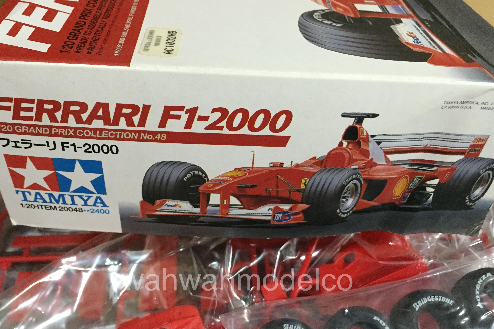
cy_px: 176
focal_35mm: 31
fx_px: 425
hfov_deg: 60.3
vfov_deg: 42.3
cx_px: 241
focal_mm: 4.15
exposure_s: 1/15
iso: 320
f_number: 2.2
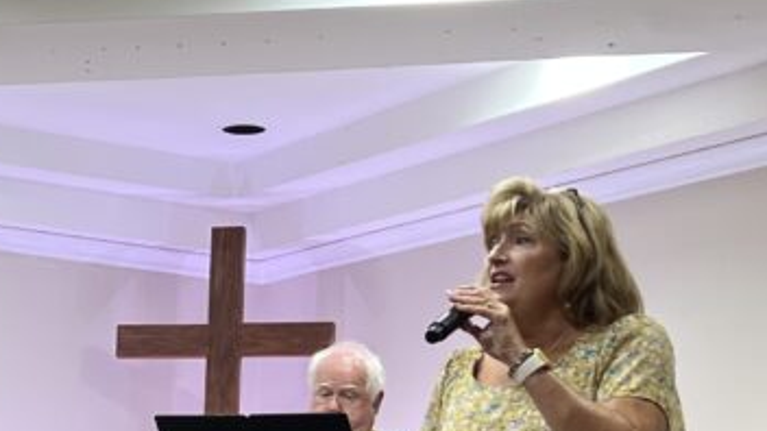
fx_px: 2095
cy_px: 446
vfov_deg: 11.6
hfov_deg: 20.3
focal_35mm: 103
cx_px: 72
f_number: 1.5
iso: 80
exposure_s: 1/60
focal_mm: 5.7
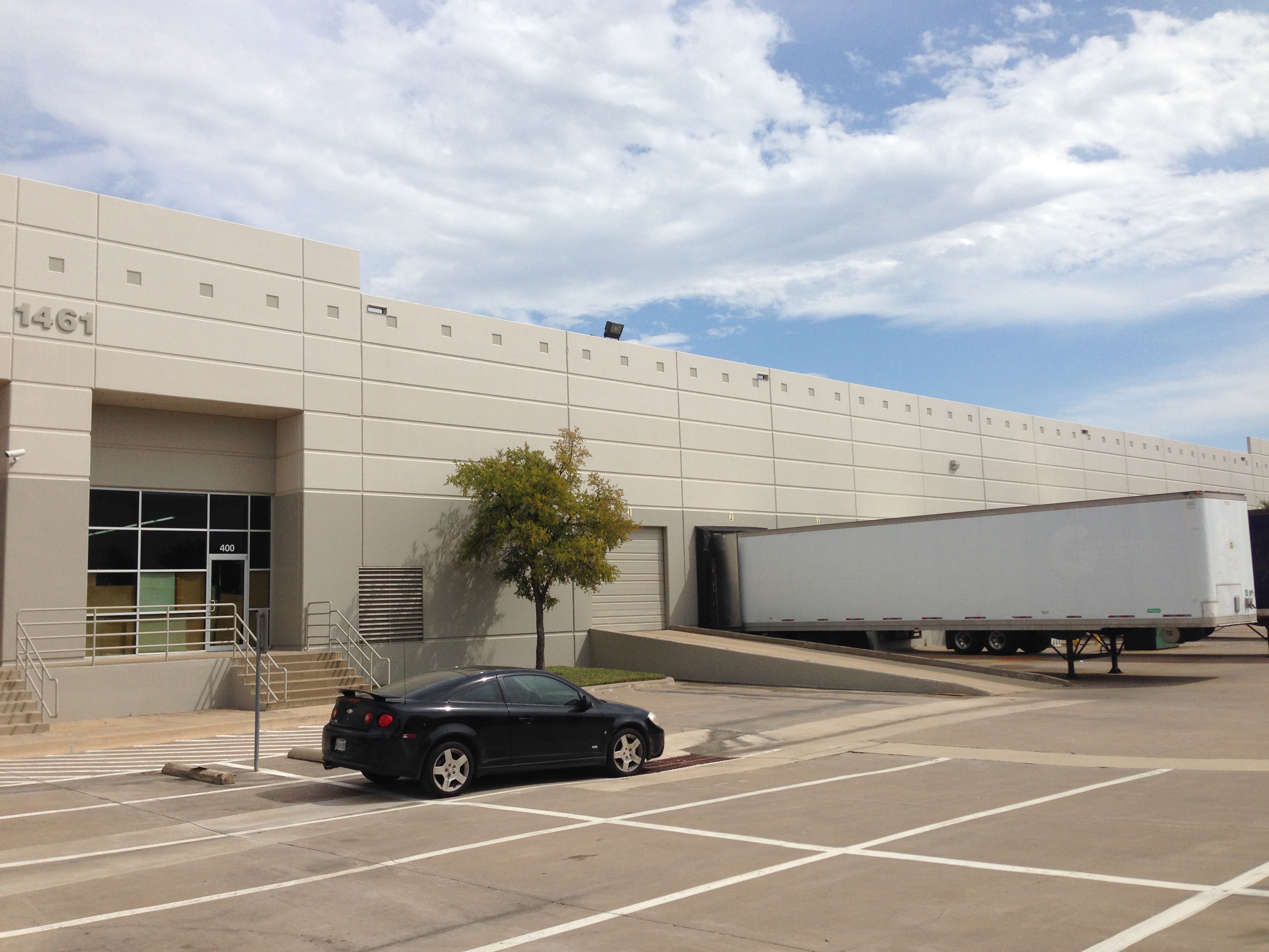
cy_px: 476
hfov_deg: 55.4
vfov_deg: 42.9
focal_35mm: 33
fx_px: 1210
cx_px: 634
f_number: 2.4
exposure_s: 1/3195
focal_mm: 4.12
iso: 50
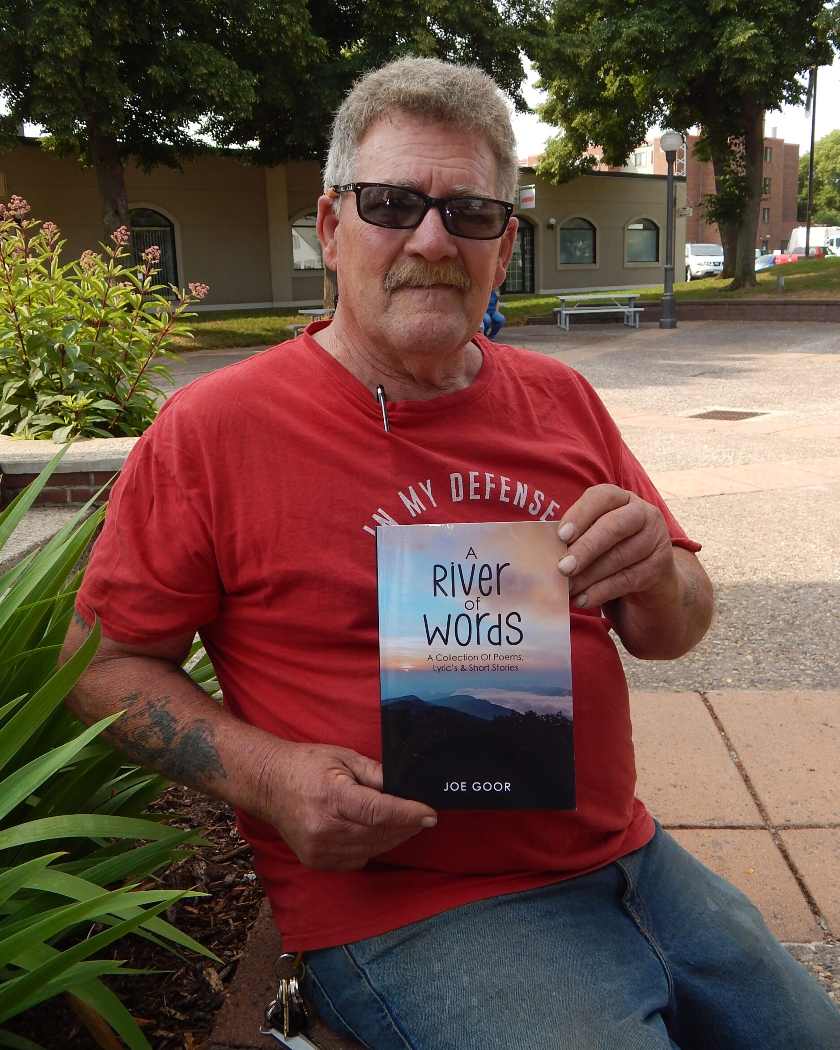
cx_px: 426
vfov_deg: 54.1
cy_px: 481
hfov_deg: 44.5
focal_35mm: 33
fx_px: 1025
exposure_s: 1/500
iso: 125
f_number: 3.2
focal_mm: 5.6
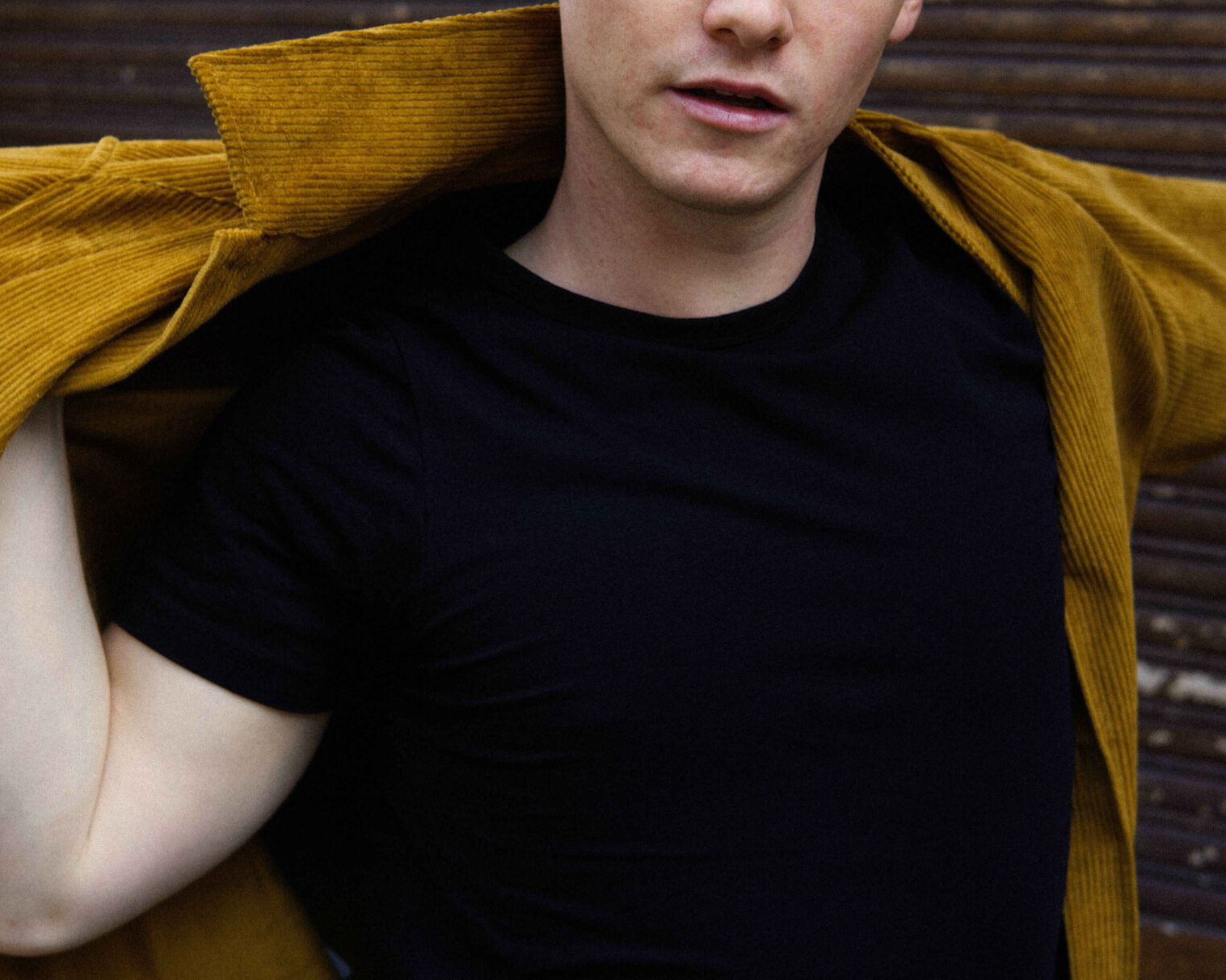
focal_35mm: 84
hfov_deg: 22.7
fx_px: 3047
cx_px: 607
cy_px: 294
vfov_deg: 18.2
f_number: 3.6
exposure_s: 1/250
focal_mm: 35
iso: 160
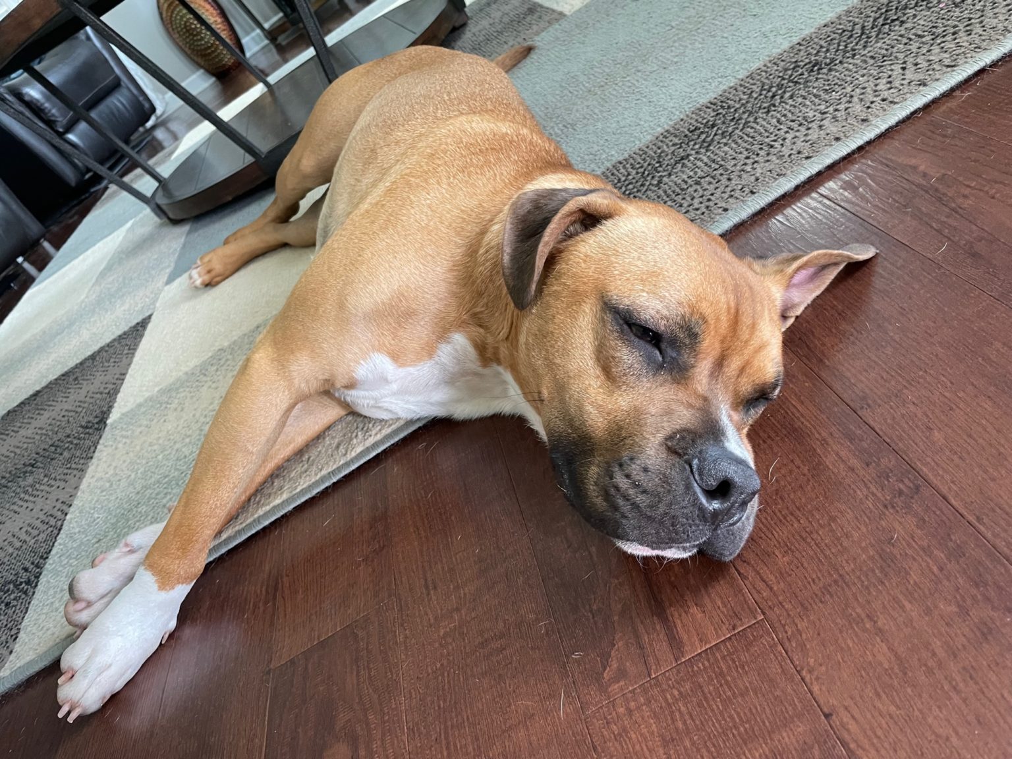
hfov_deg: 67.3
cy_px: 380
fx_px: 760
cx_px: 506
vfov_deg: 53.1
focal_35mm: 26
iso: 250
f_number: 1.6
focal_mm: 4.2
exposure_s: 1/60
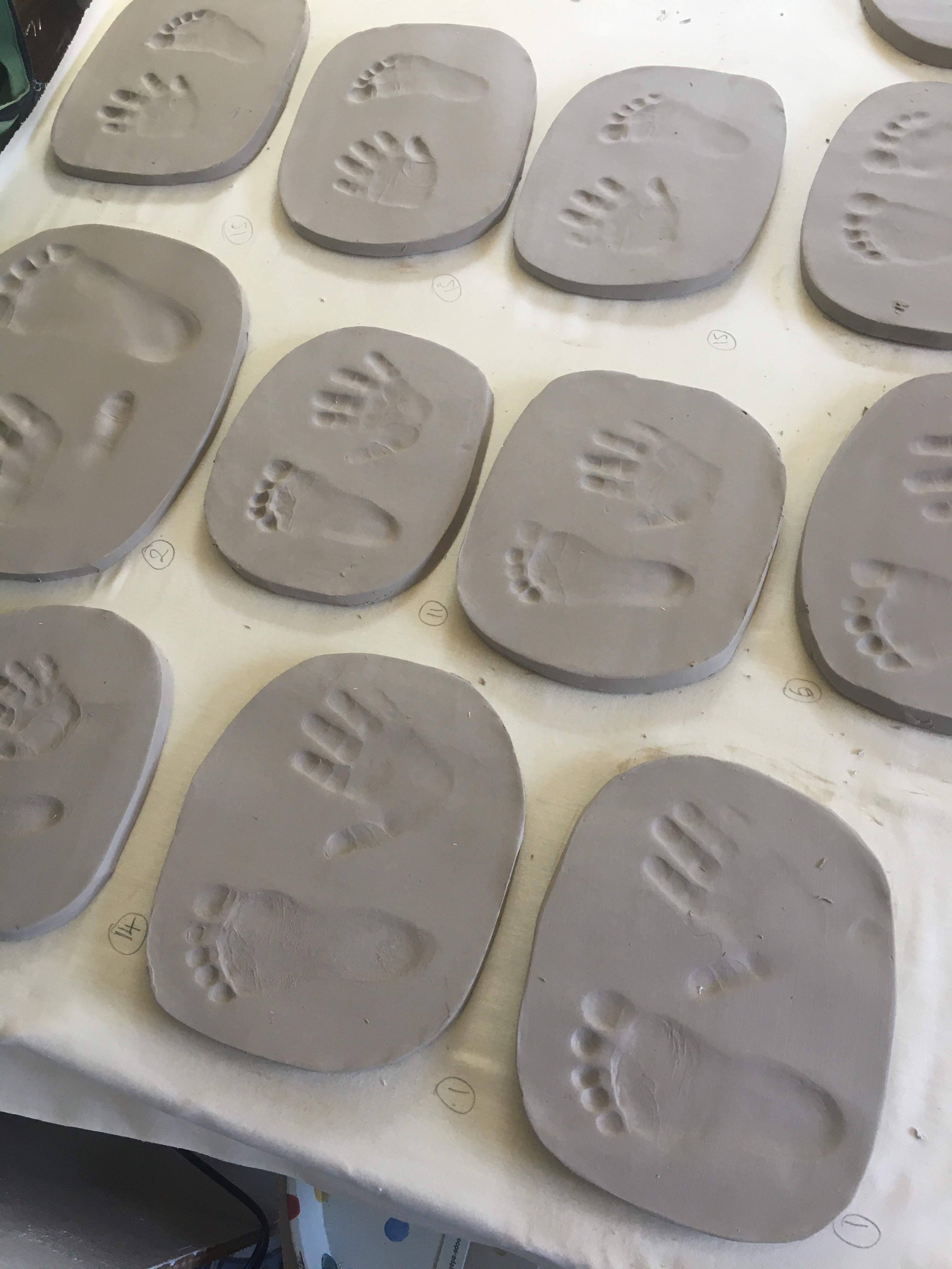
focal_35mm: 29
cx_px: 476
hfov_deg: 48.2
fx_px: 1063
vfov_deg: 61.7
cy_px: 634
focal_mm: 4.15
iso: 80
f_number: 2.2
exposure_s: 1/33
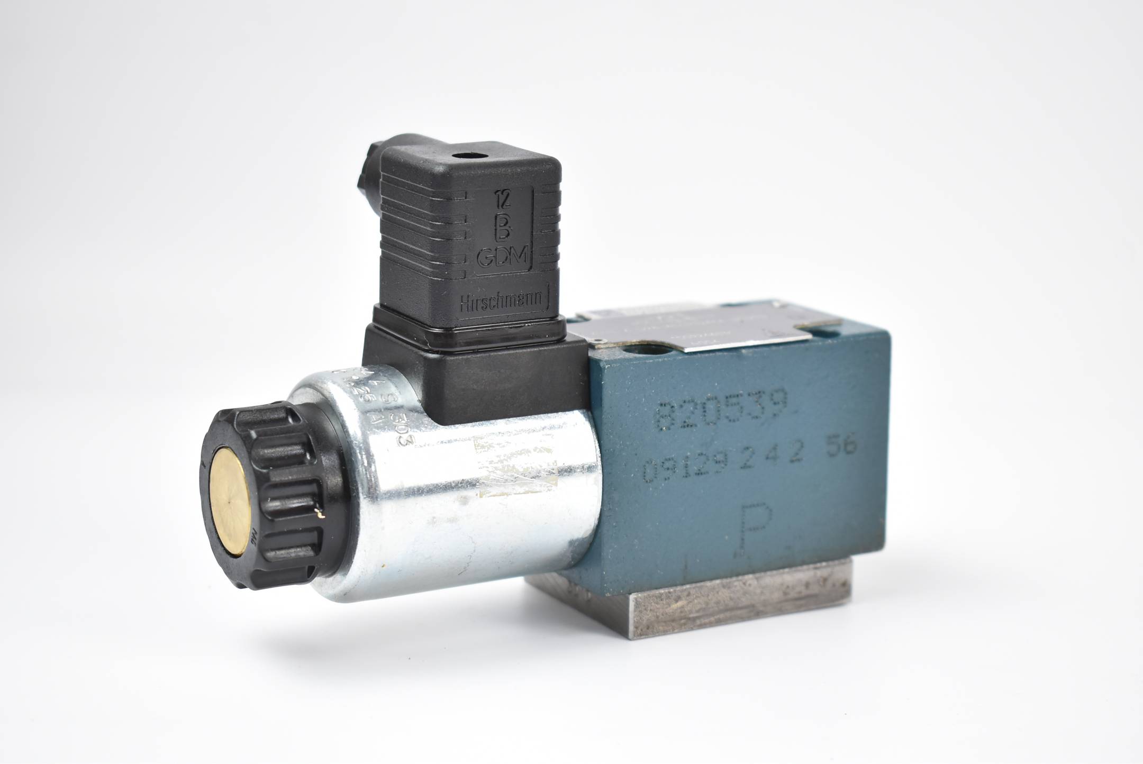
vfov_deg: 19.0
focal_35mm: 72
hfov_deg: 28.1
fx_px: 2288
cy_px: 382
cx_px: 572
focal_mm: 48
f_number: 5.3
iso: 500
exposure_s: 1/80
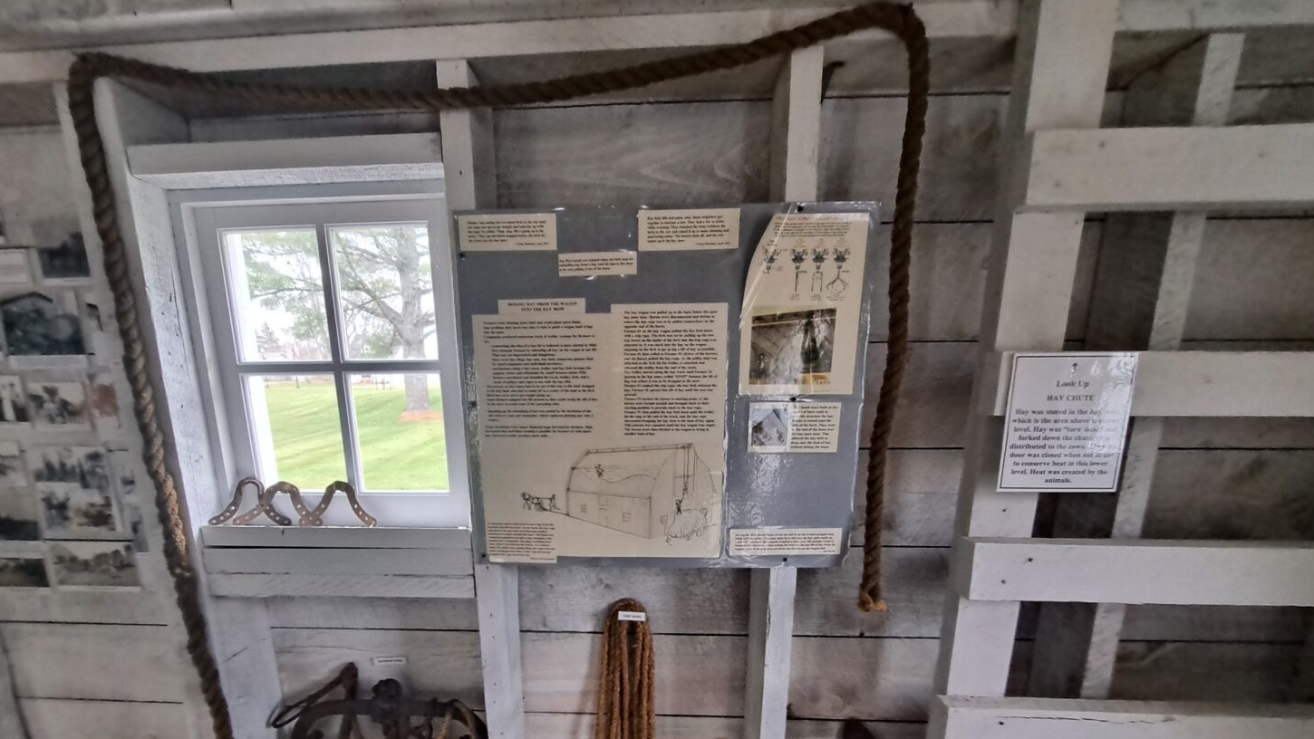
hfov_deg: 102.9
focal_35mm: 15
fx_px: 523
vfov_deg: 68.0
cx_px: 628
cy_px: 510
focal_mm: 1.74
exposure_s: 1/40
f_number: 2.2
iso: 160
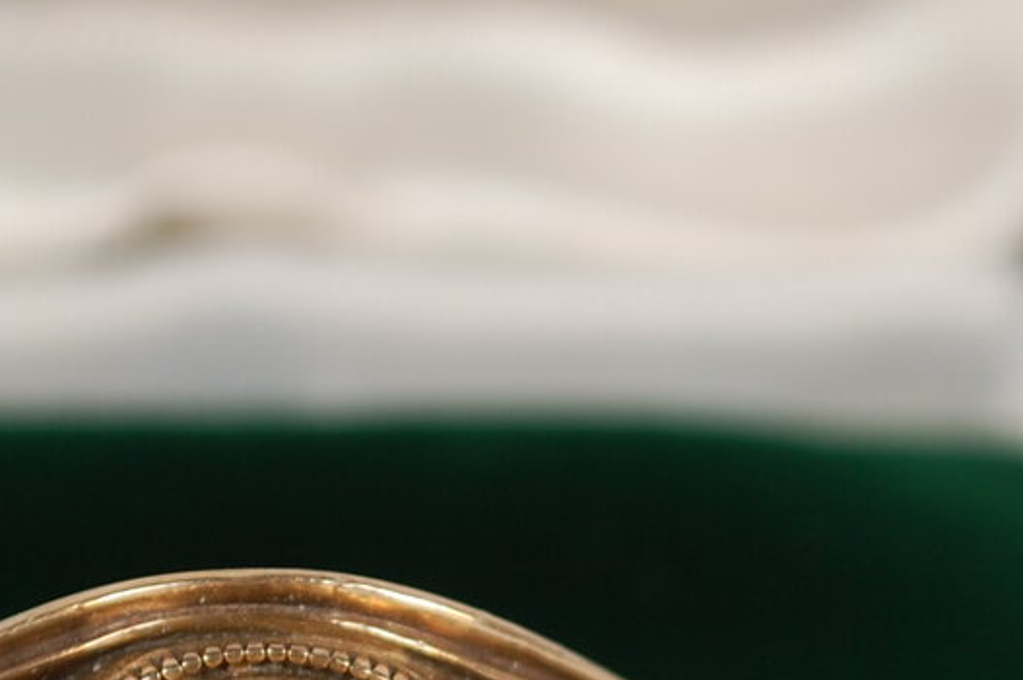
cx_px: 272
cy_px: 1023
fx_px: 6982
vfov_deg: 5.5
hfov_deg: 8.4
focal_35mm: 246
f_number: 5.6
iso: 200
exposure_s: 1/125
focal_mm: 48
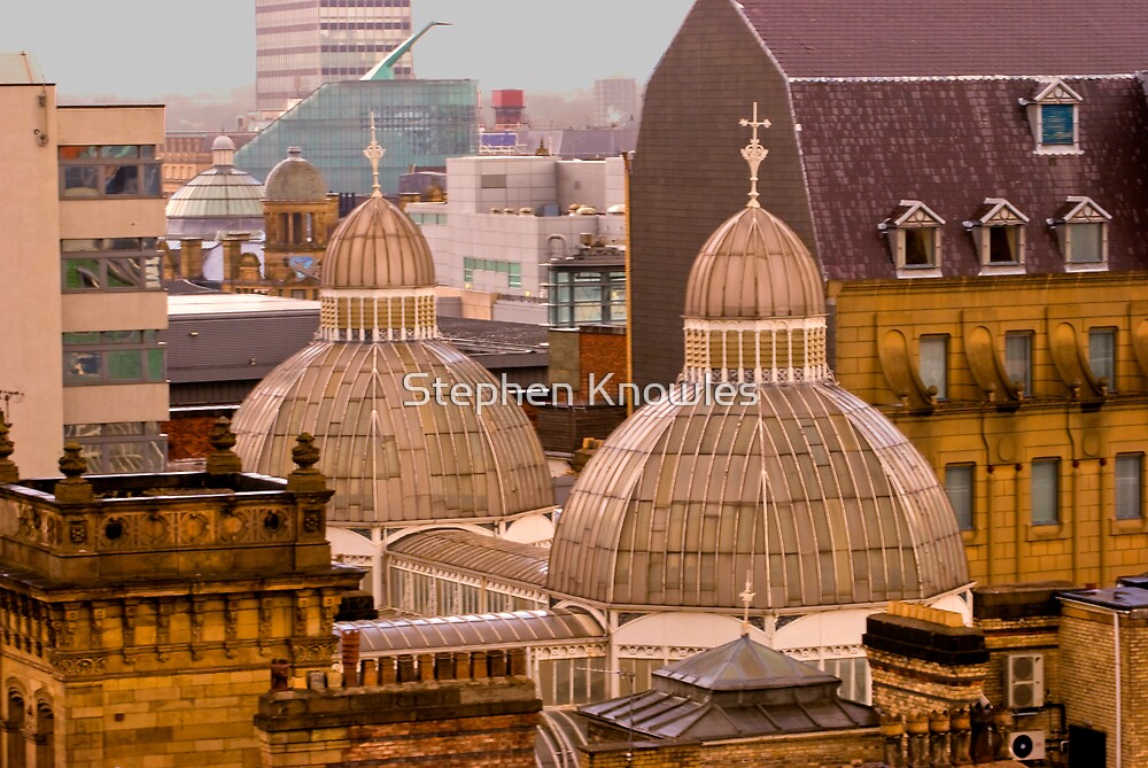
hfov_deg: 14.8
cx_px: 574
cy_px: 384
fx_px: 4405
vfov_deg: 10.0
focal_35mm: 138
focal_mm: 92
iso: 100
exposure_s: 1/13
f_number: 13
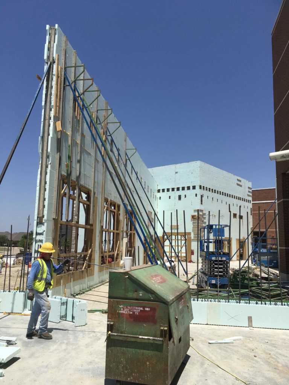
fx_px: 323
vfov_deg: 61.7
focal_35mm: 29
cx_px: 144
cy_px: 192
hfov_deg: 48.2
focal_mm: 4.15
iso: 25
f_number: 2.2
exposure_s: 1/3077
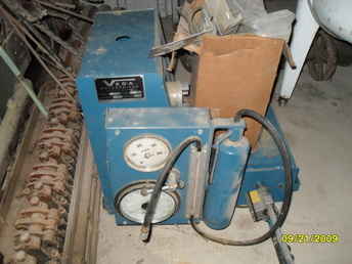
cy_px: 132
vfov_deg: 40.7
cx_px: 176
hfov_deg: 52.6
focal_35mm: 35
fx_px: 356
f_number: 2.8
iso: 200
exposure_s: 1/45
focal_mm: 6.2
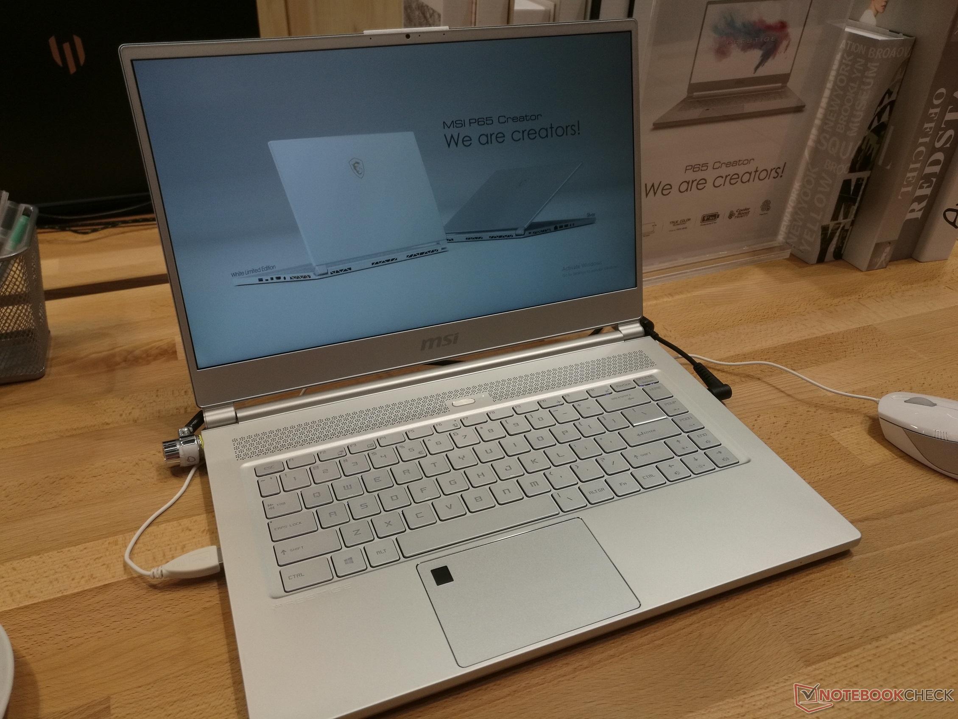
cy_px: 360
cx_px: 479
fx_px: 747
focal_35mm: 27
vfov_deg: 51.4
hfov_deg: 65.3
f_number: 2
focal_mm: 4.04
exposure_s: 1/100
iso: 64
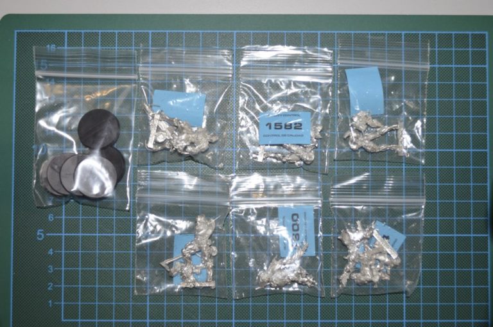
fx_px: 718
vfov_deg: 25.7
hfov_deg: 37.9
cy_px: 164
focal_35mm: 52
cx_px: 246
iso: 1250
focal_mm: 35
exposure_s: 1/60
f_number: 5
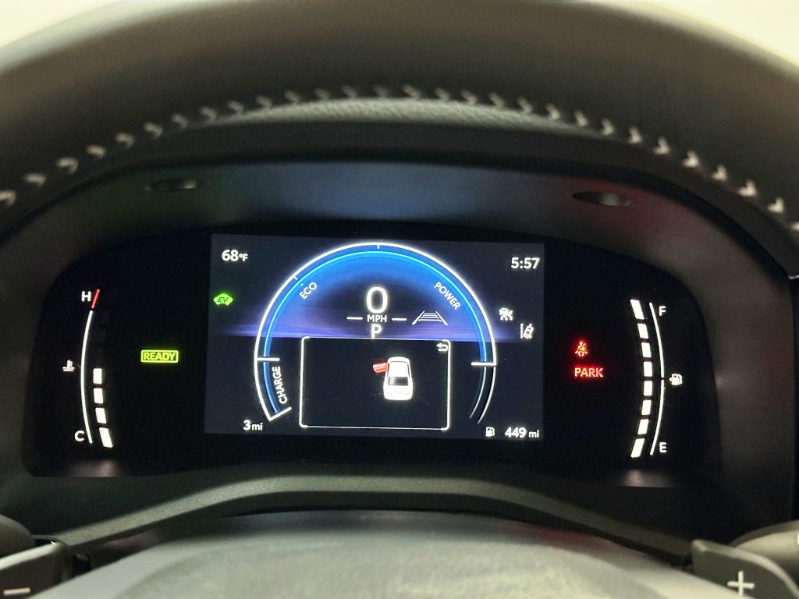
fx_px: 1108
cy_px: 300
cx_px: 400
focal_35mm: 48
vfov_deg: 30.3
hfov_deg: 39.7
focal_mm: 6.86
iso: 640
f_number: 1.78
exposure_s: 1/24
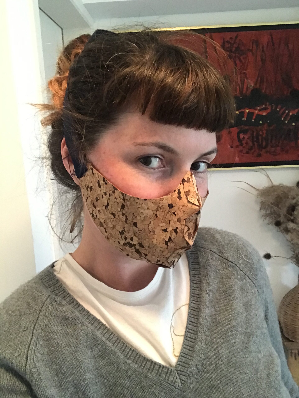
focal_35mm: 32
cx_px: 150
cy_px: 199
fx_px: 368
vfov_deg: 56.8
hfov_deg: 44.2
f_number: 2.2
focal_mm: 2.87
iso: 250
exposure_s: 1/17
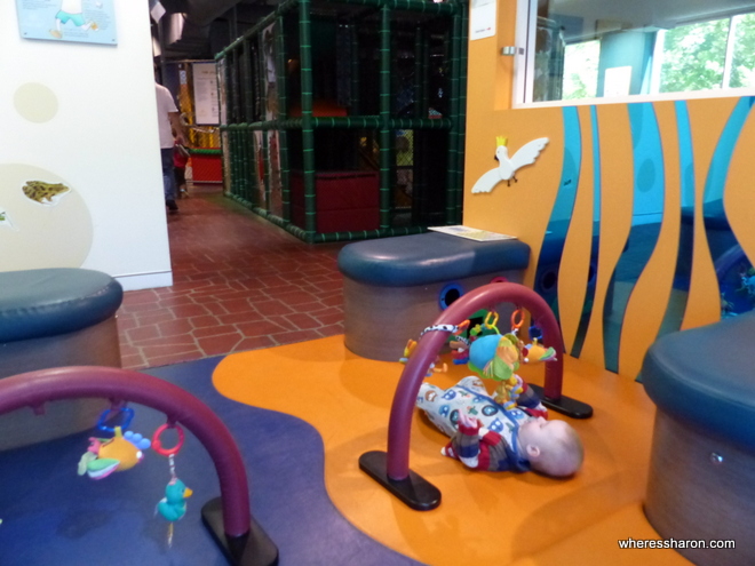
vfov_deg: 54.9
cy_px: 283
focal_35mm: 25
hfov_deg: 69.4
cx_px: 378
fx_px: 545
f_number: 2.8
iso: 800
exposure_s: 1/50
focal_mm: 4.5
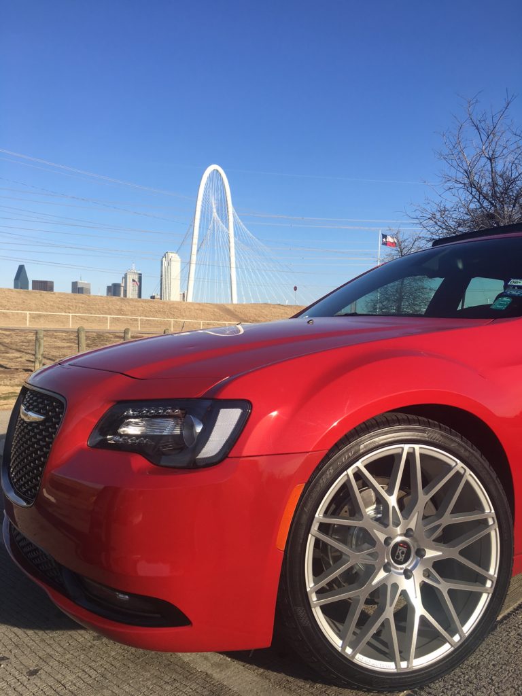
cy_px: 348
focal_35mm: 29
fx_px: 583
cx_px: 261
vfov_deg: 61.7
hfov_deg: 48.2
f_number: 2.2
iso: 25
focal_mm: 4.15
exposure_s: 1/1261
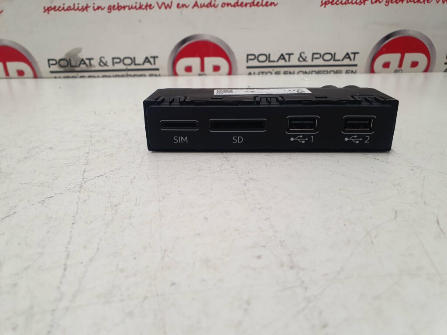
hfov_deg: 67.3
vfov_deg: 53.1
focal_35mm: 26
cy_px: 168
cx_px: 224
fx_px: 336
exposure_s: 1/100
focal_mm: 4.32
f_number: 2.4
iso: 160
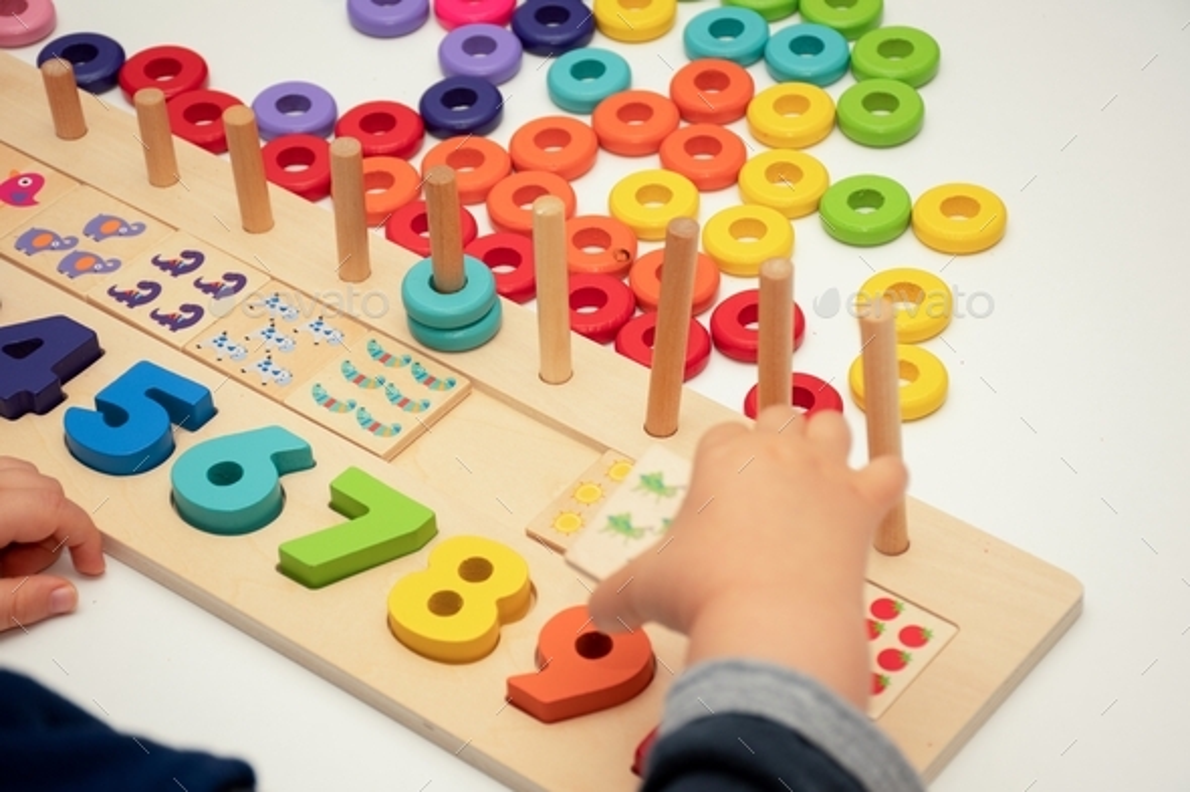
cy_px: 396
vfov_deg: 14.7
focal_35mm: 93
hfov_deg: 21.9
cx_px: 595
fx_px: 3073
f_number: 6.3
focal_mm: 62
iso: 160
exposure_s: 1/250
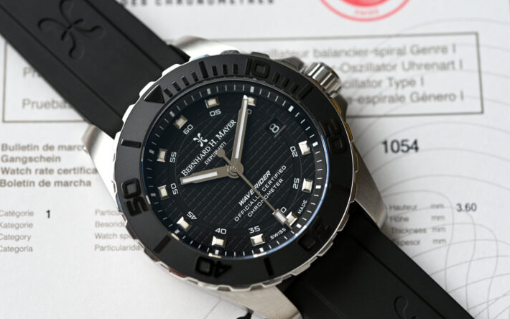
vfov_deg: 21.0
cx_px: 258
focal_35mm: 62
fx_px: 862
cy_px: 172
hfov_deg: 33.0
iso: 400
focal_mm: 60
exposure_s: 1/60
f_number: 7.1
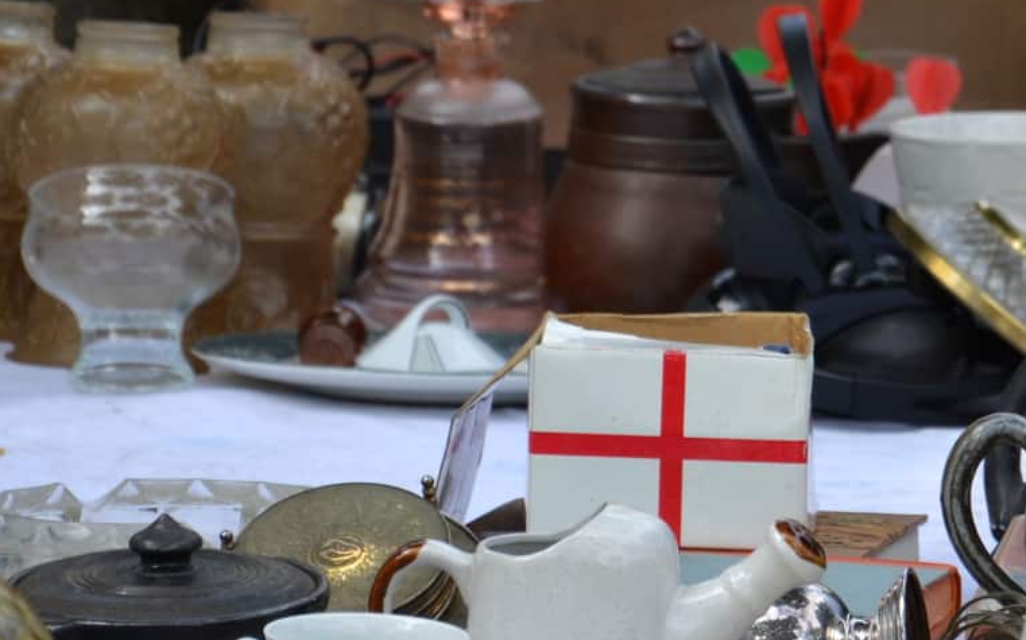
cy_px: 375
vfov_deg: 3.7
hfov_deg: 5.9
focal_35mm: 356
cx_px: 963
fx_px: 9954
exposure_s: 1/125
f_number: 5.6
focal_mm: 105
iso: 100
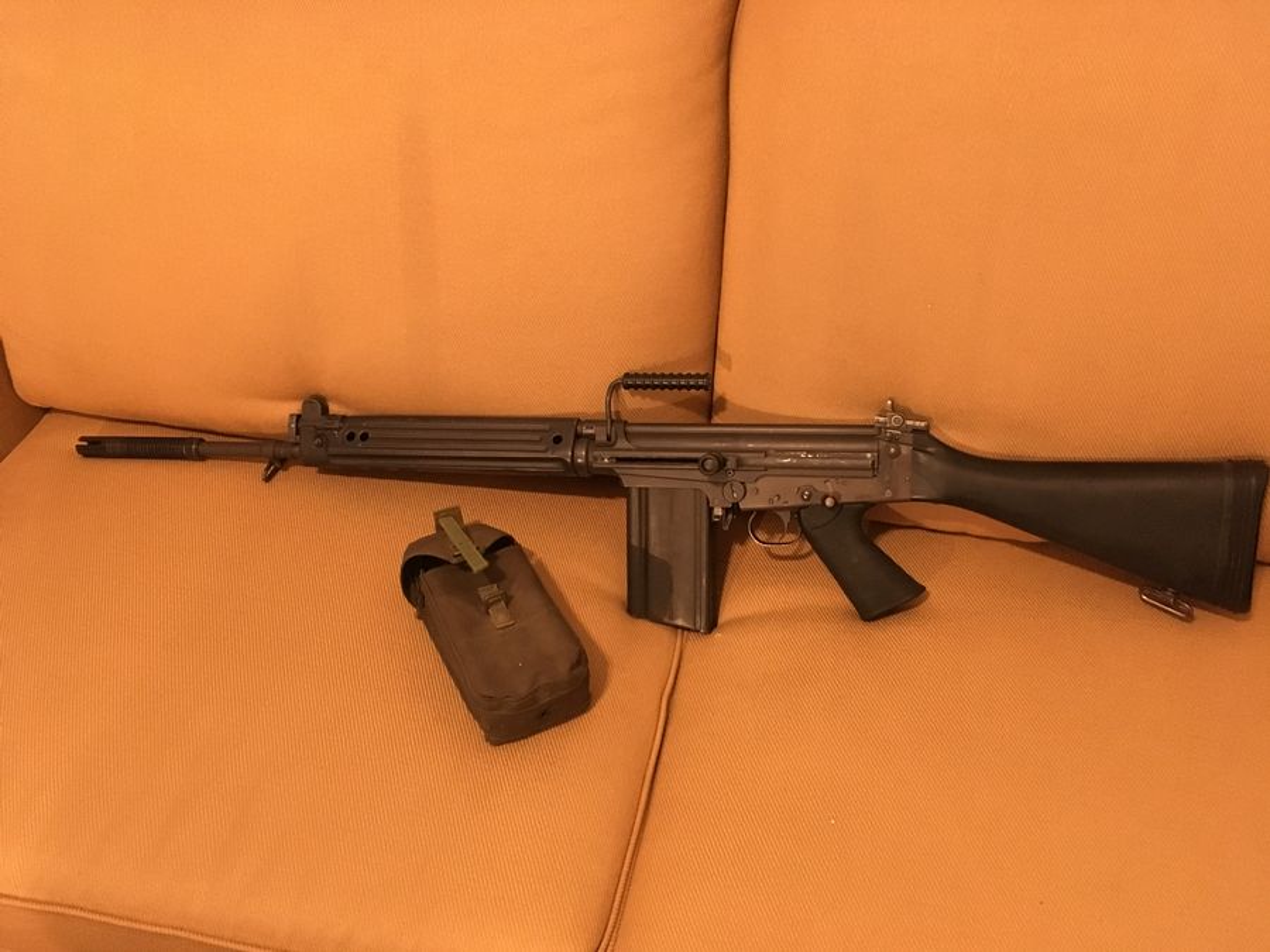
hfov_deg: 61.7
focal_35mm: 29
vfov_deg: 48.2
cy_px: 476
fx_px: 1064
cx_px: 635
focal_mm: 4.15
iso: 320
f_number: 2.2
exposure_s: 1/15
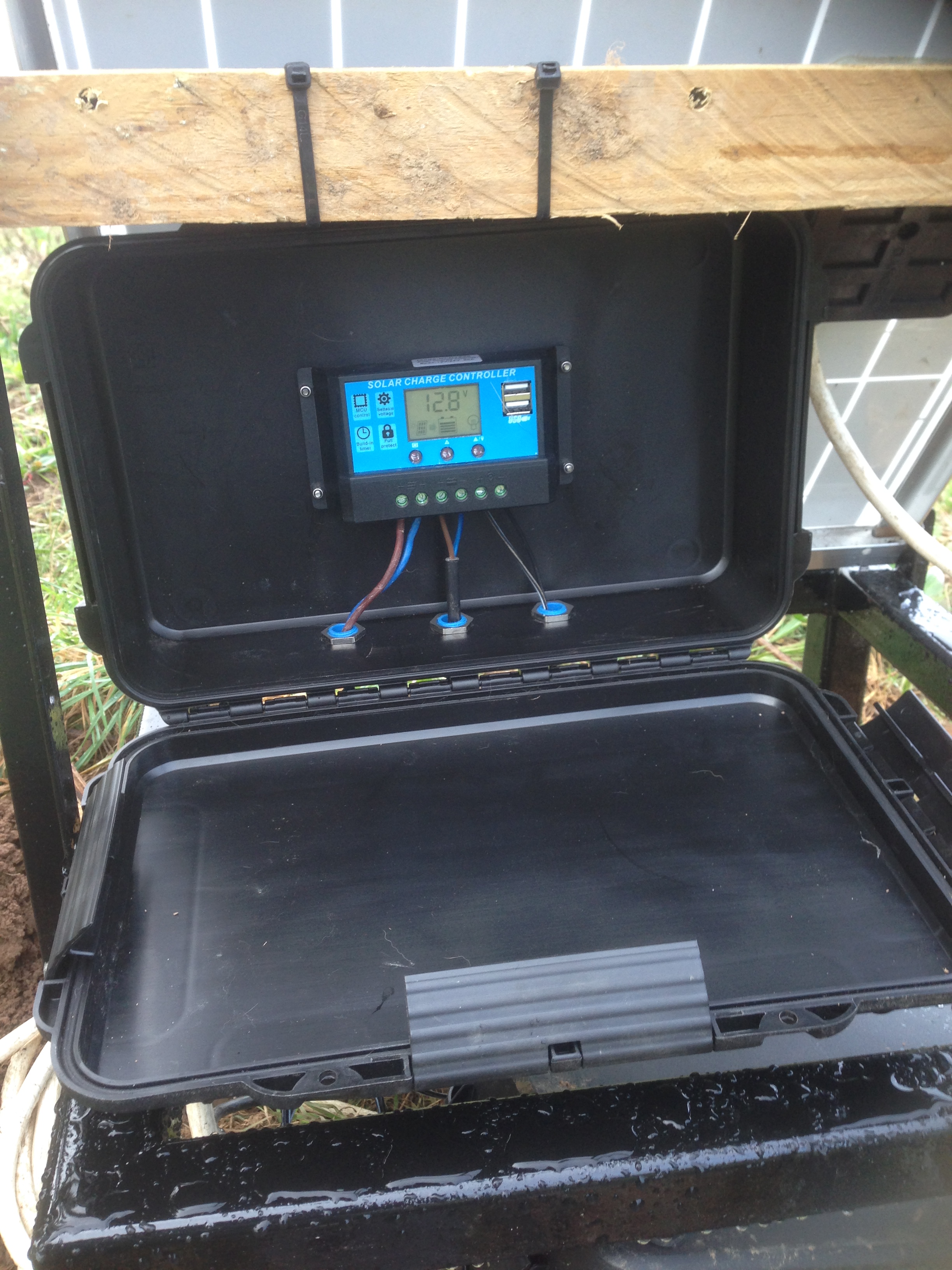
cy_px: 635
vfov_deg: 55.4
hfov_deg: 42.9
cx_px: 476
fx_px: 1210
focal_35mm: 33
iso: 64
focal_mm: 4.12
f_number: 2.4
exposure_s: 1/40
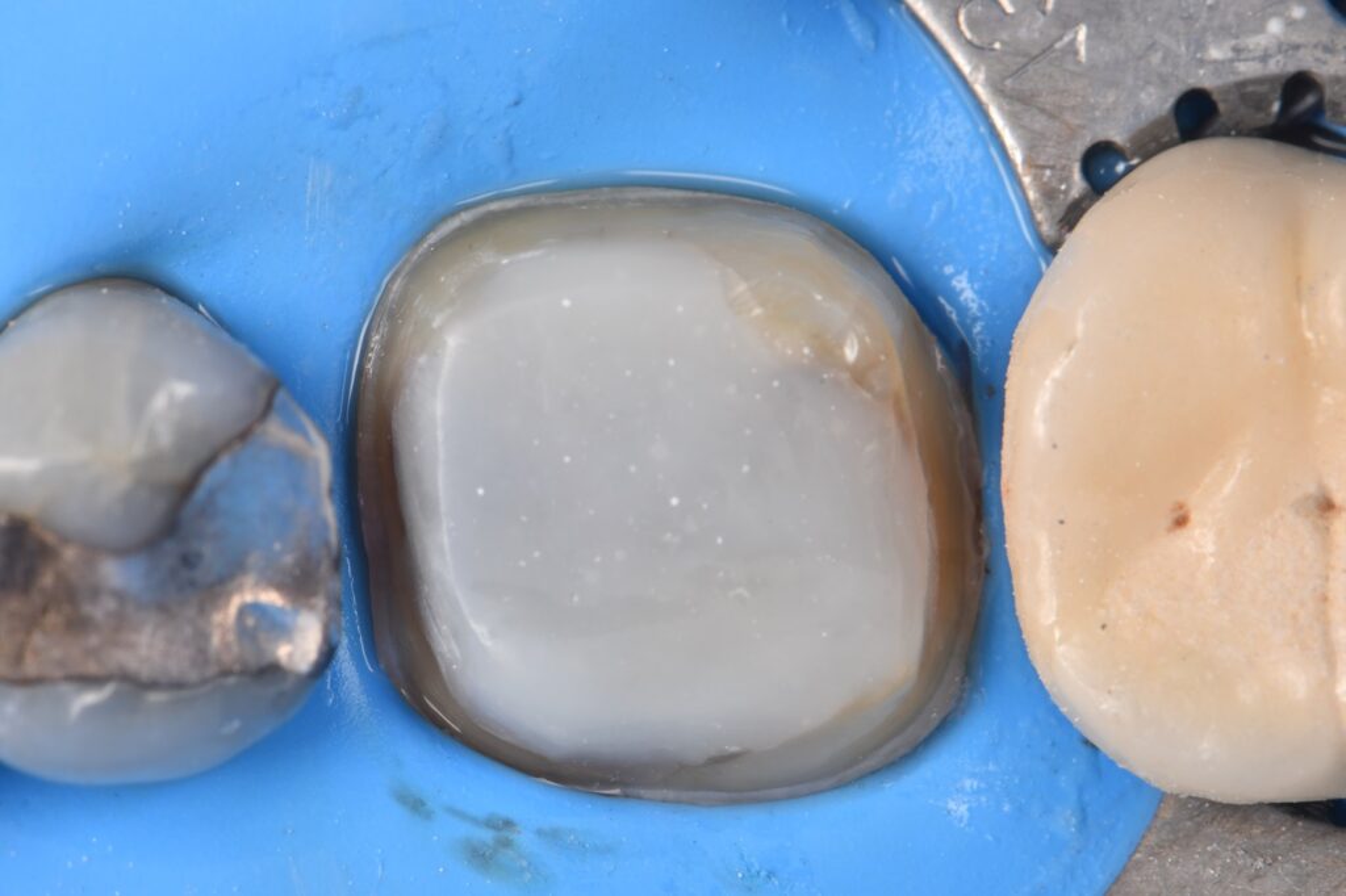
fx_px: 5868
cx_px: 673
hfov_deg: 13.1
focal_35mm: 157
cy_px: 448
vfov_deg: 8.7
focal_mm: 105
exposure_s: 1/160
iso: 200
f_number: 32
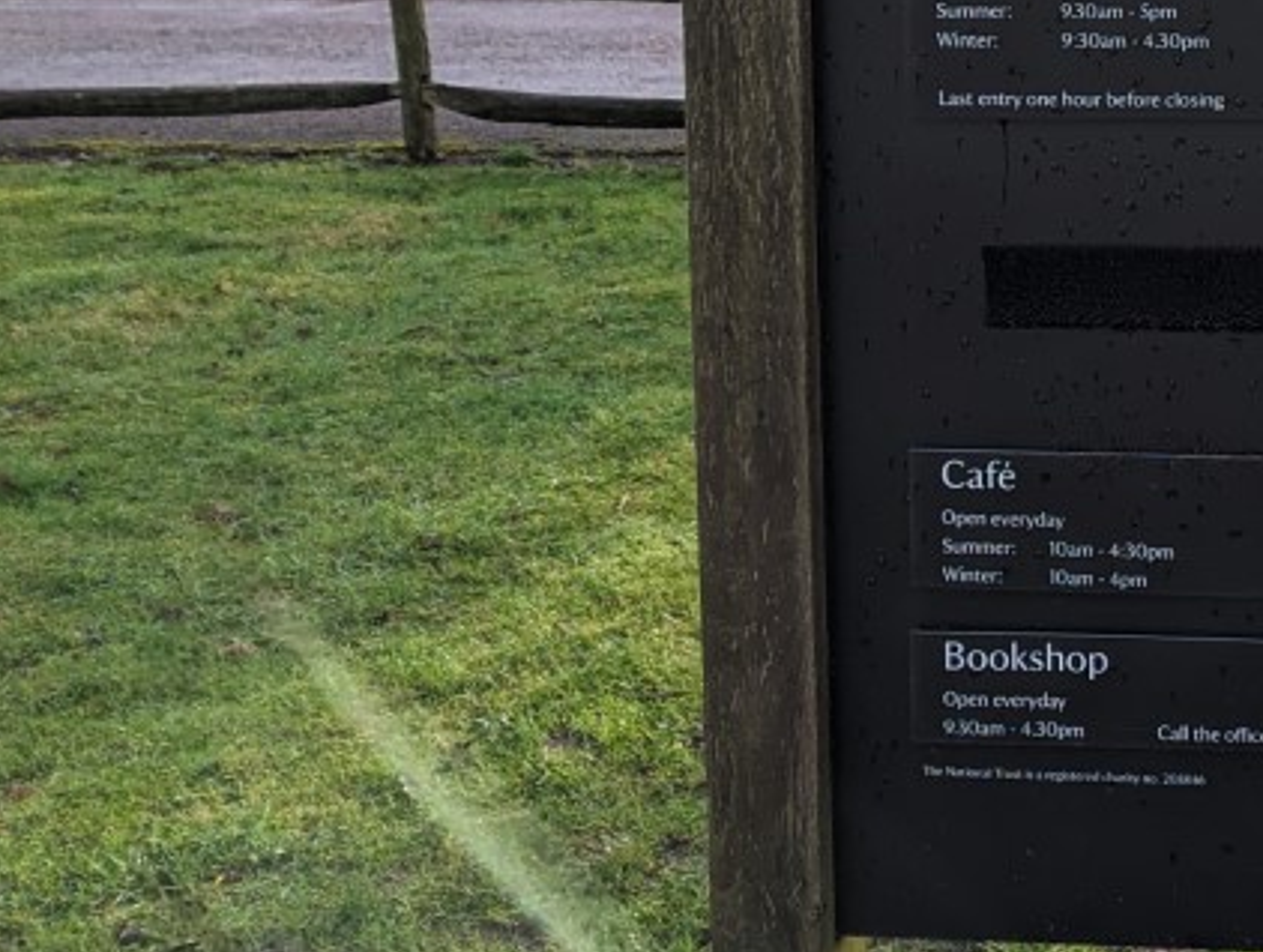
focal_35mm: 68
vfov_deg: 20.7
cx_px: 1570
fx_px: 2485
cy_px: -69
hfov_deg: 25.2
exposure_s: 1/2762
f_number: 1.85
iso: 32
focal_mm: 6.81
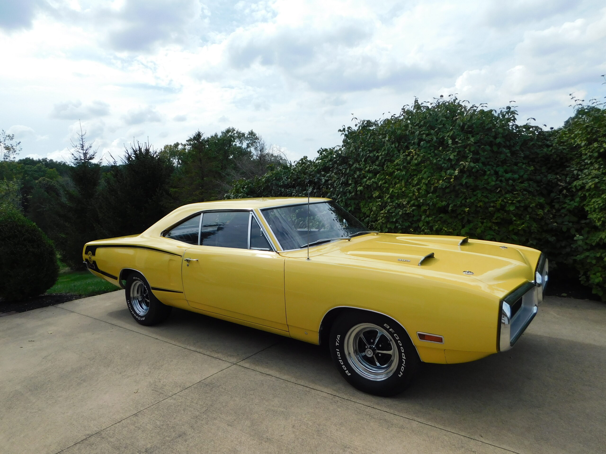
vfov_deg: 58.9
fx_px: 403
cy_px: 227
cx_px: 303
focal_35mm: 23
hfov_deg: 73.9
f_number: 6
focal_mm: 4
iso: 125
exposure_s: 1/400
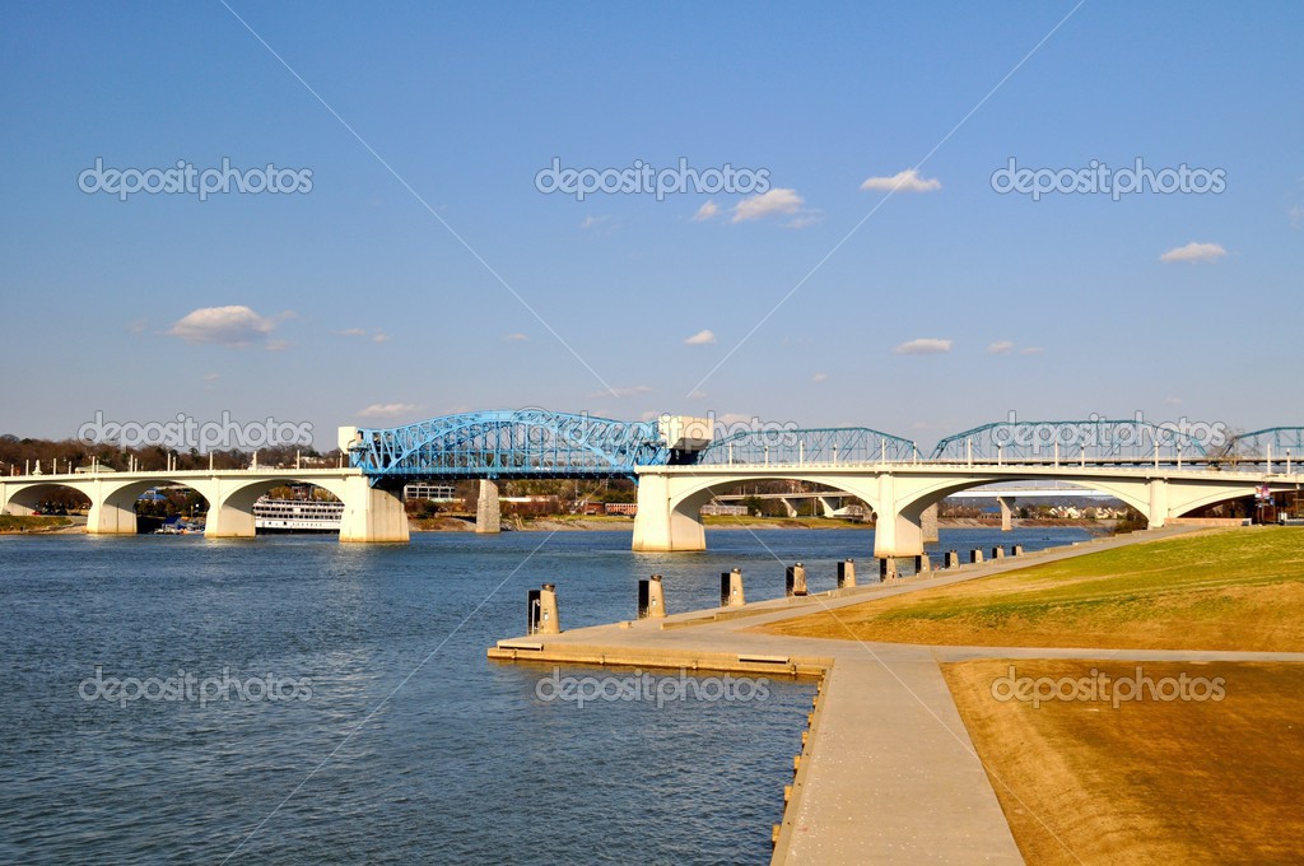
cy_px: 433
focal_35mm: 39
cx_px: 652
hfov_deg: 49.6
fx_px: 1411
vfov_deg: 34.1
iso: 200
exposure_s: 1/320
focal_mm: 26
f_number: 9
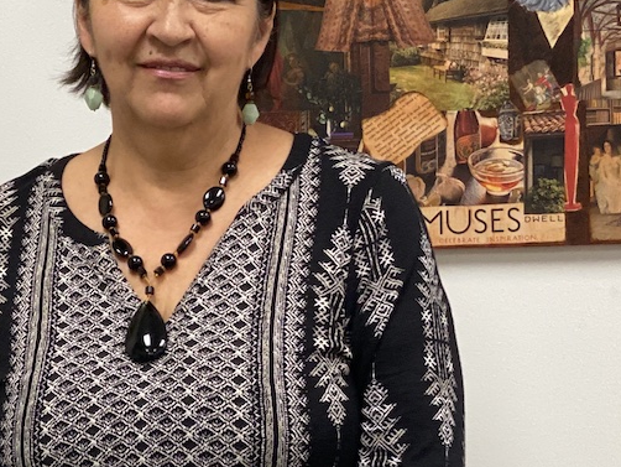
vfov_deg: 10.2
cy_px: 203
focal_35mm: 145
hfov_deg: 13.5
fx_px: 2602
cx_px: 108
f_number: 2
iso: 160
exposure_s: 1/60
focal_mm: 6
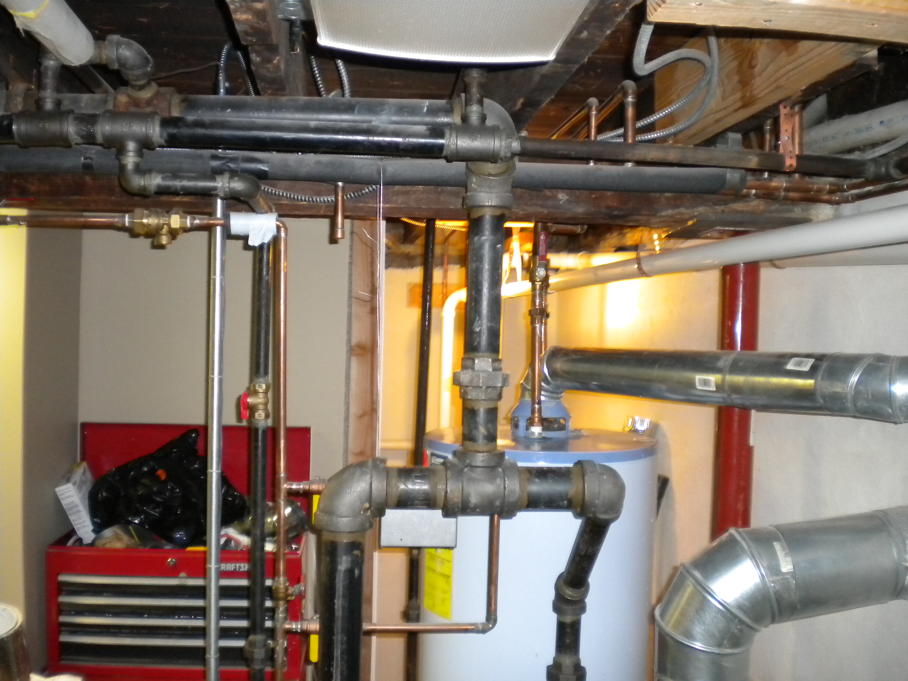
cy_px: 340
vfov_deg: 40.7
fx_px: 918
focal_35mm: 35
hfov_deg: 52.6
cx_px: 454
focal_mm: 6.3
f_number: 3.1
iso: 400
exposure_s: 1/30
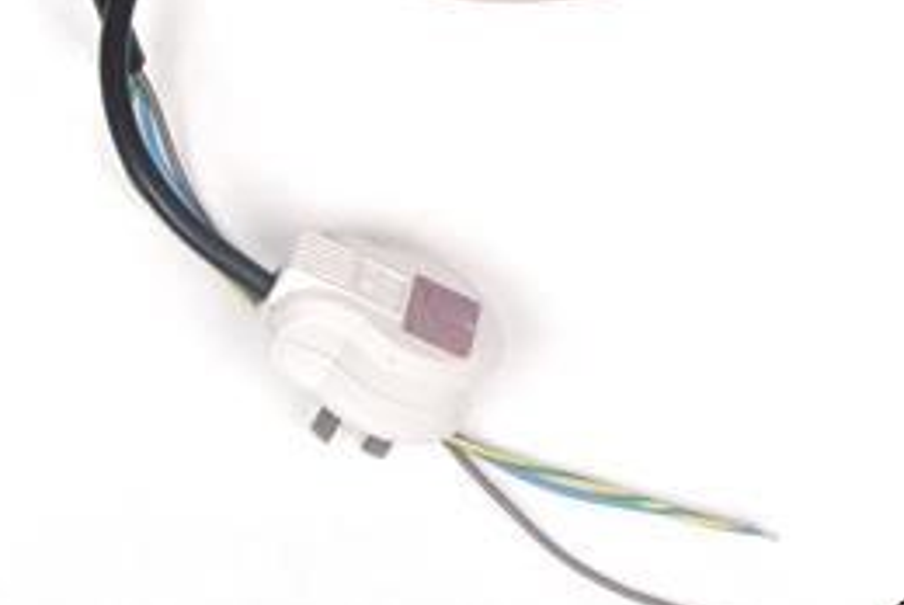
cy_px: -42
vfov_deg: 7.2
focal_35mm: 190
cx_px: 525
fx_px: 4780
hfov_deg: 10.8
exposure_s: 1/200
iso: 200
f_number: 16
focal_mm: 55
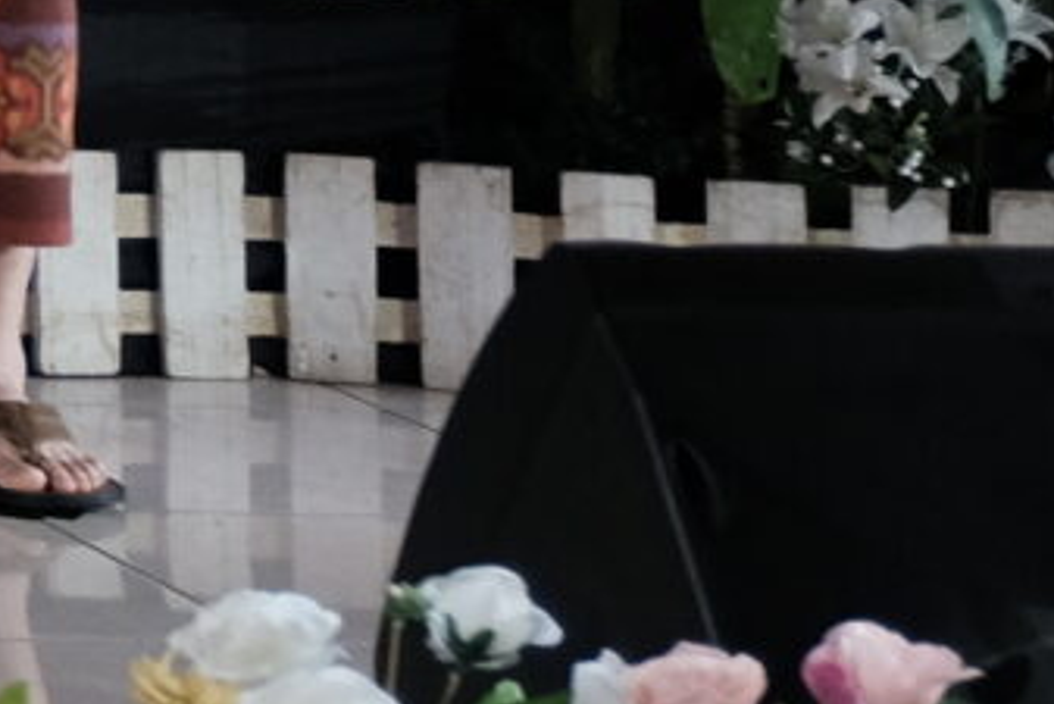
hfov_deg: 7.6
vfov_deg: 5.9
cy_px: -1297
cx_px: -2536
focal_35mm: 220
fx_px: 6444
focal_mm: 19.4
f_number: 2.8
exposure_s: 1/250
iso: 1000
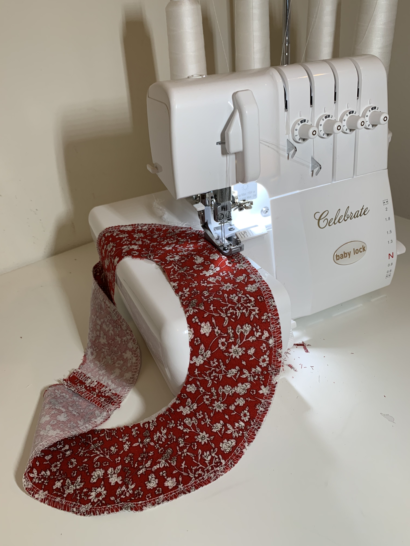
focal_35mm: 26
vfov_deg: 67.3
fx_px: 411
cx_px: 205
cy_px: 273
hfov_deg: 53.1
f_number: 1.8
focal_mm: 4.25
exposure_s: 1/120
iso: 80
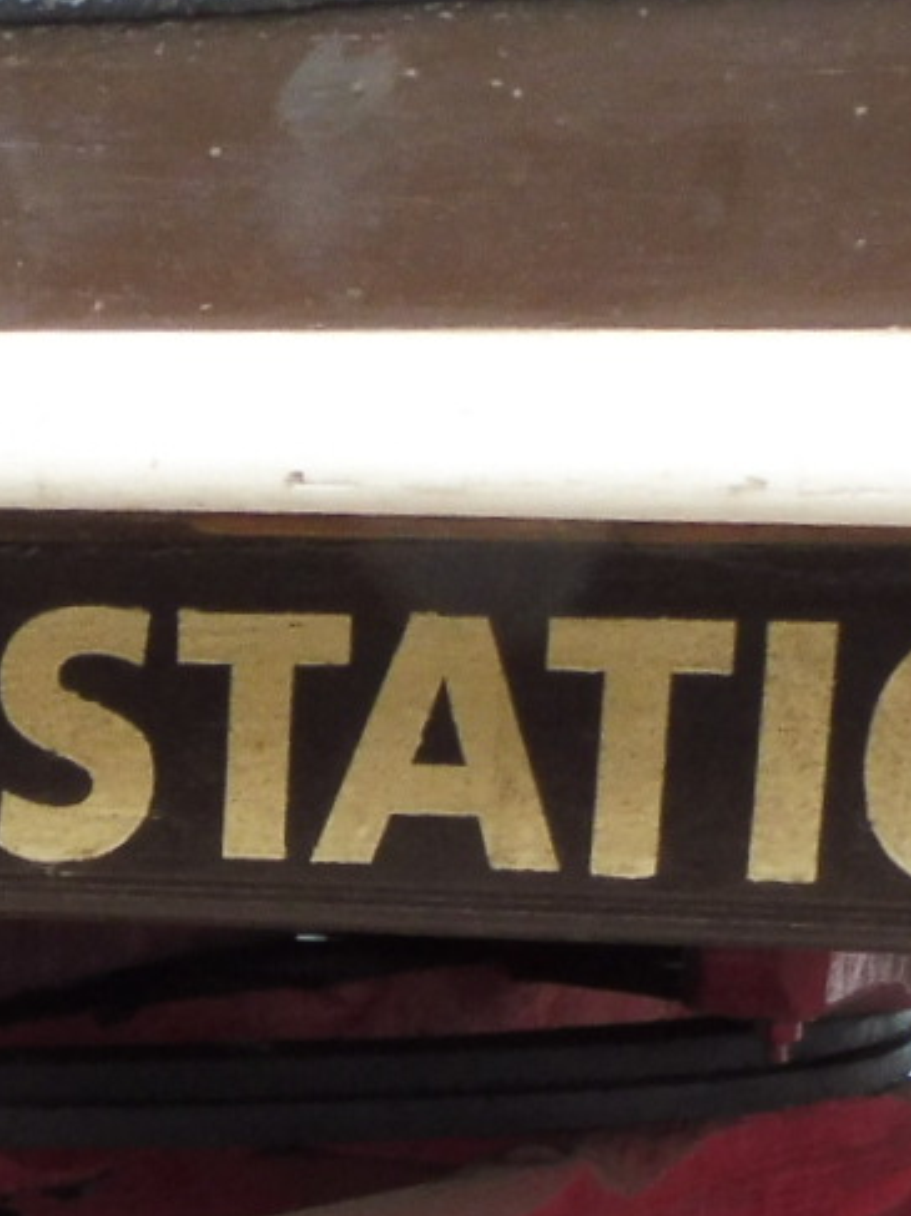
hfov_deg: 14.2
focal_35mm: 101
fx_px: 3546
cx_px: -185
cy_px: 1820
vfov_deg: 17.5
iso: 160
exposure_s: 1/30
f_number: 5
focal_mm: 4.3
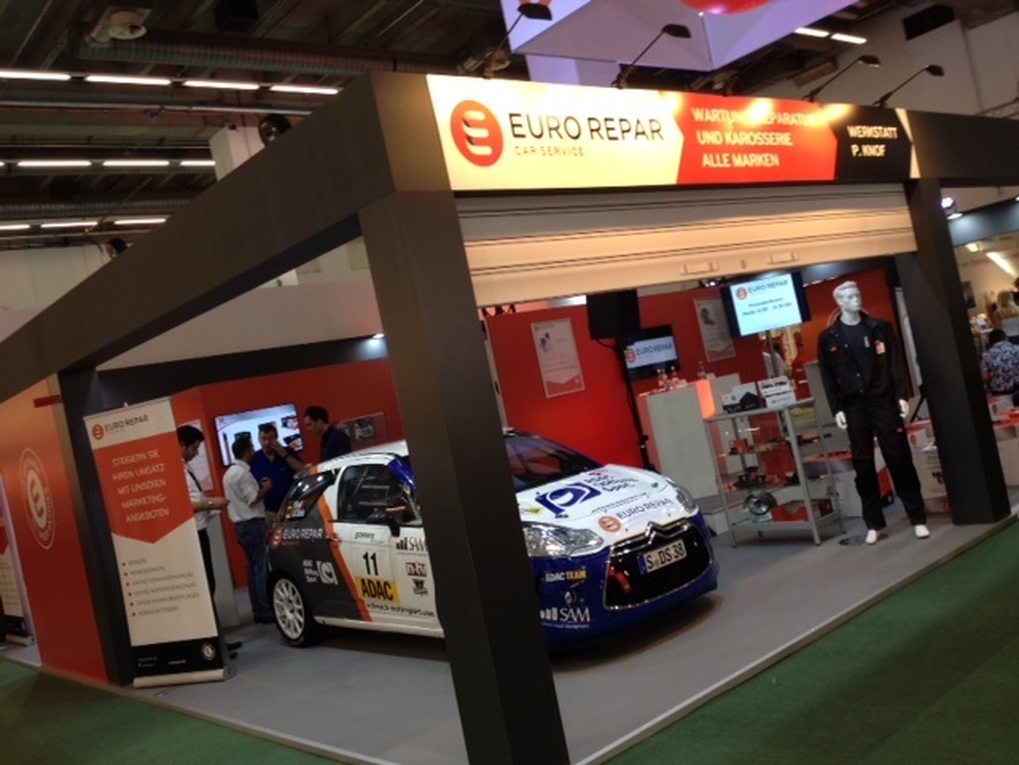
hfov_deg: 52.6
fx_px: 1030
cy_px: 382
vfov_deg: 40.7
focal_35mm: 35
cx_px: 510
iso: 50
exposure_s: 1/24
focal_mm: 4.28
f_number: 2.4
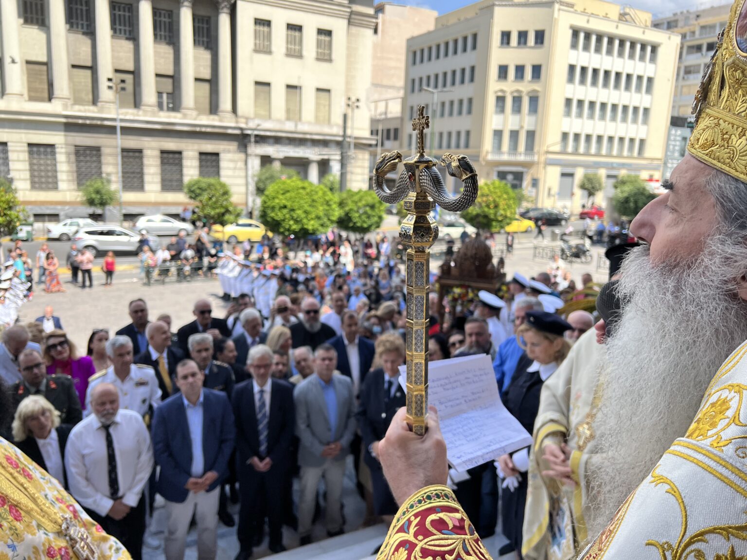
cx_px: 374
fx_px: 561
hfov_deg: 67.3
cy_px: 280
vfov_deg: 53.1
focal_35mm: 26
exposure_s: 1/2008
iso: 50
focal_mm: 5.7
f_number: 1.5
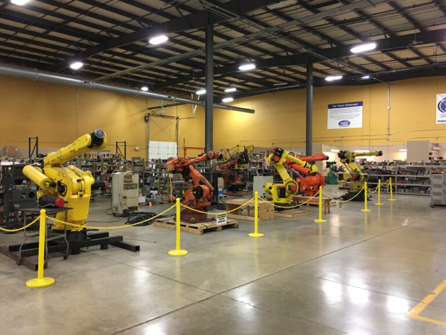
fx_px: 374
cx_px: 223
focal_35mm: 29
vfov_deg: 48.2
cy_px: 168
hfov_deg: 61.7
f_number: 2.2
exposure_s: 1/30
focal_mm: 4.15
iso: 160
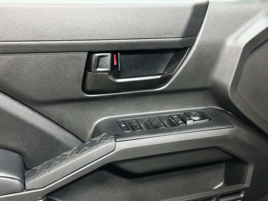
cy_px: 99
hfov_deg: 38.9
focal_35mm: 49
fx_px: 379
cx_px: 131
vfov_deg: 29.7
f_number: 1.78
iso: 640
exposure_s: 1/24
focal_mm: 6.86
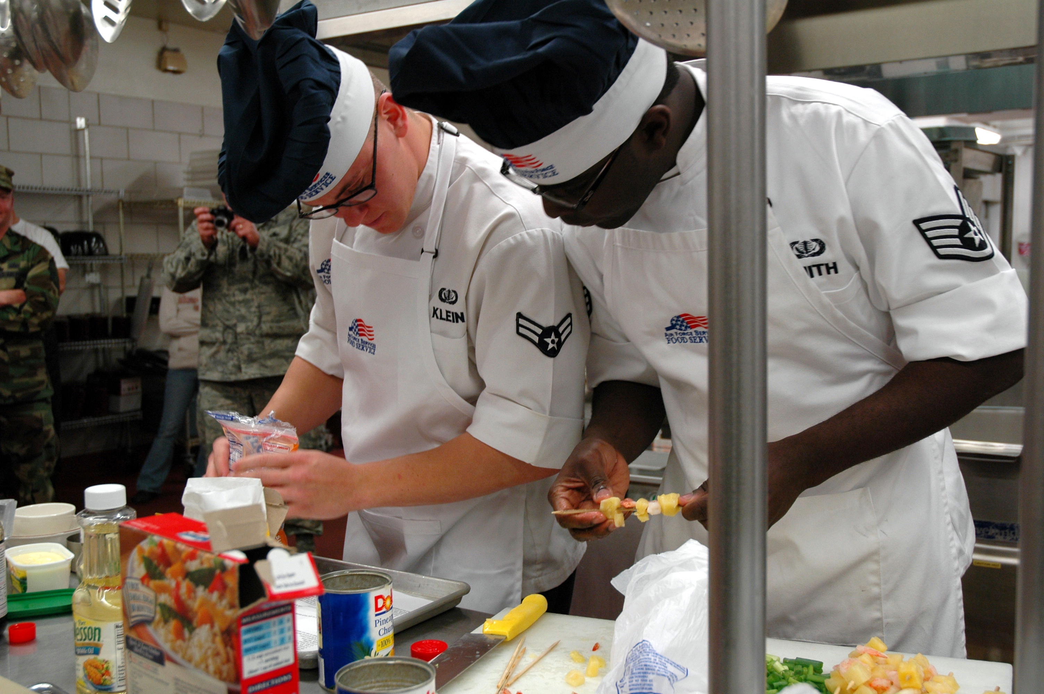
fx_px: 1173
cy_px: 347
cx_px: 522
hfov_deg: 48.0
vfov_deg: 33.0
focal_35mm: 40
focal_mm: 27
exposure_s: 1/60
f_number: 4
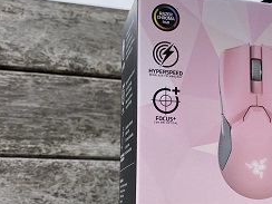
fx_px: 503
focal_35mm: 64
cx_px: 223
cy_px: 146
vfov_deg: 22.8
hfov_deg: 29.5
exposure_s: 1/121
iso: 40
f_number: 1.8
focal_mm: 4.25
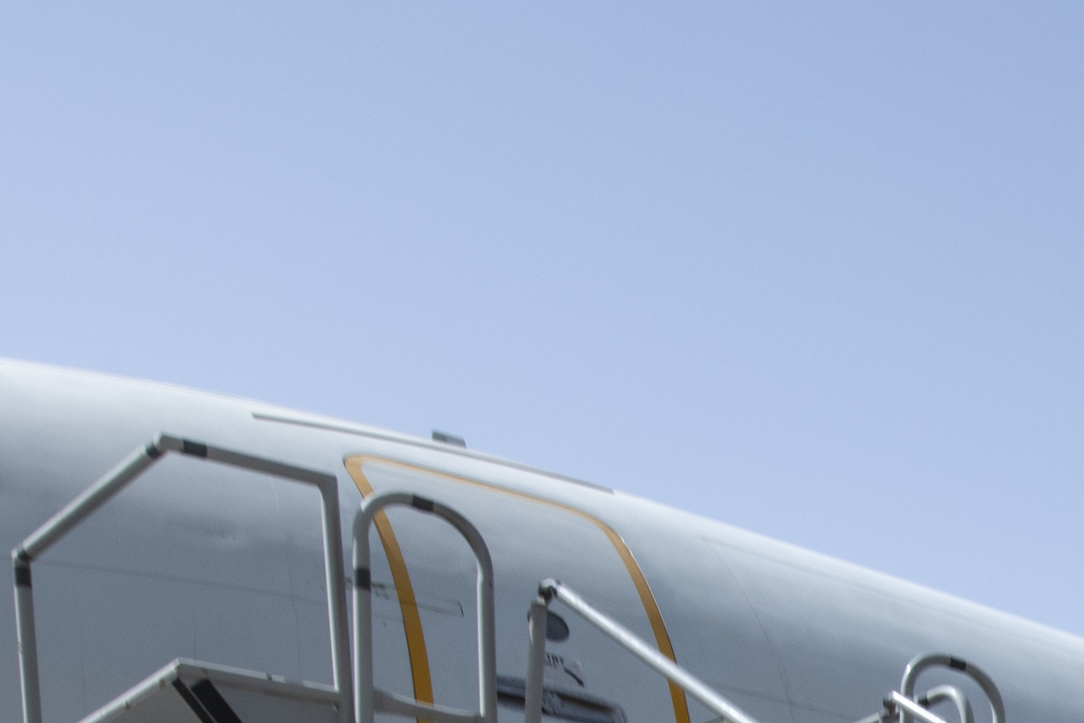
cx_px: 1715
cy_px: 1638
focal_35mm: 87
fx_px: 2620
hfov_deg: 19.7
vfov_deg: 12.8
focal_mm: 18
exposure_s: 1/100
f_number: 14
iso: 100
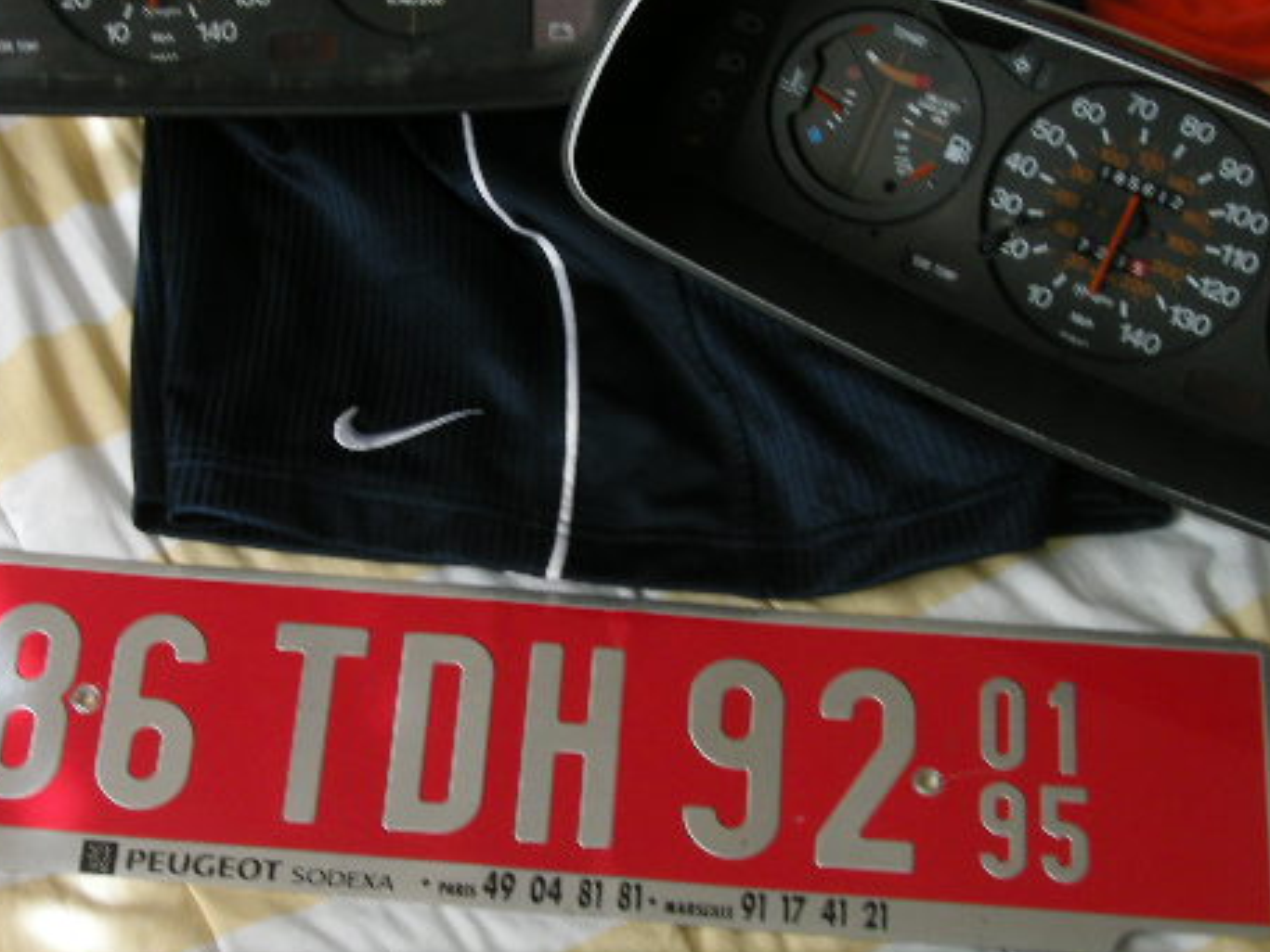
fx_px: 3045
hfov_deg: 23.4
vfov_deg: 17.8
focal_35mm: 83
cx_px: 359
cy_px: 415
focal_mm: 7.9
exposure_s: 1/43.8
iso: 108
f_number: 2.8
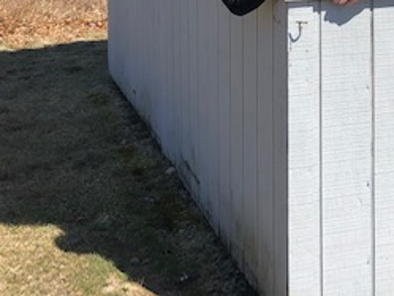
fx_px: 820
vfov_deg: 19.0
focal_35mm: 72
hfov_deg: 26.7
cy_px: -82
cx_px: 290
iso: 20
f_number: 1.8
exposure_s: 1/2024
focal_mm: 3.99
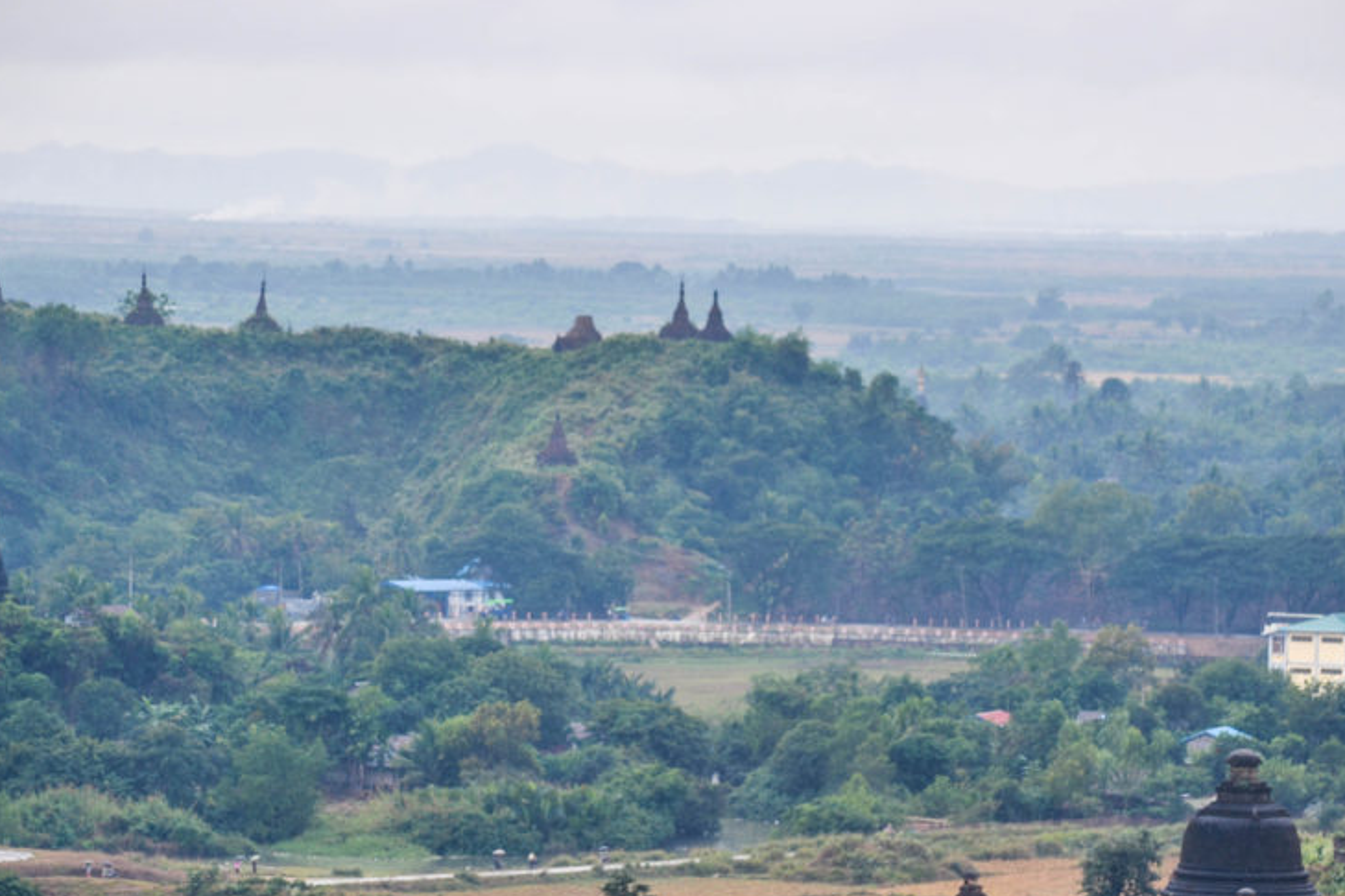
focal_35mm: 253
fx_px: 9452
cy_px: 607
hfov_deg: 8.1
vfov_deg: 5.4
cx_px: 714
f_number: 5.6
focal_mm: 120
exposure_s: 1/125
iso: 100
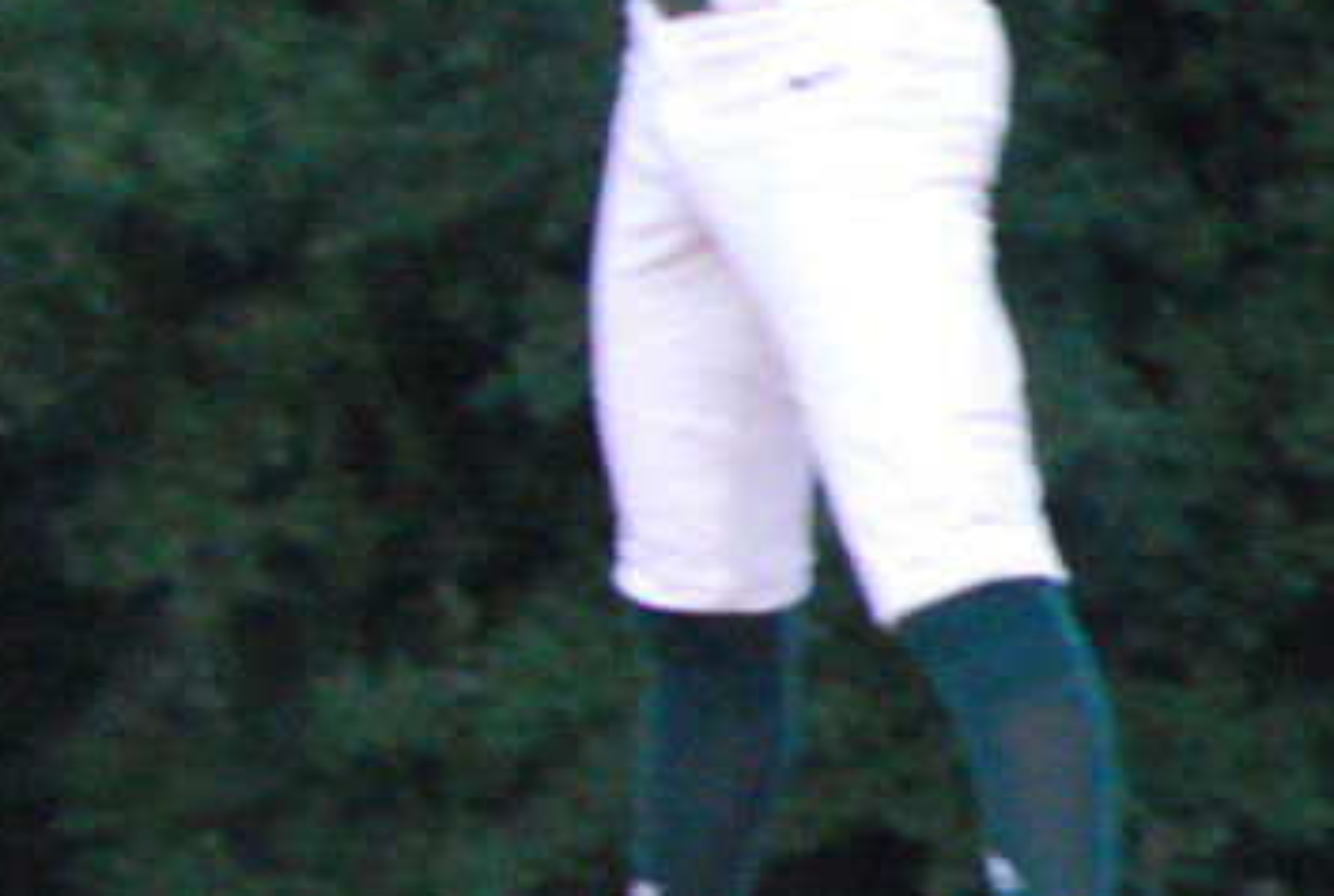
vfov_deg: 0.8
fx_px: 64575
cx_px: -1659
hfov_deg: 1.2
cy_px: 244
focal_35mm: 1739
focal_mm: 200
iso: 1600
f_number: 5.6
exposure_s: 1/125
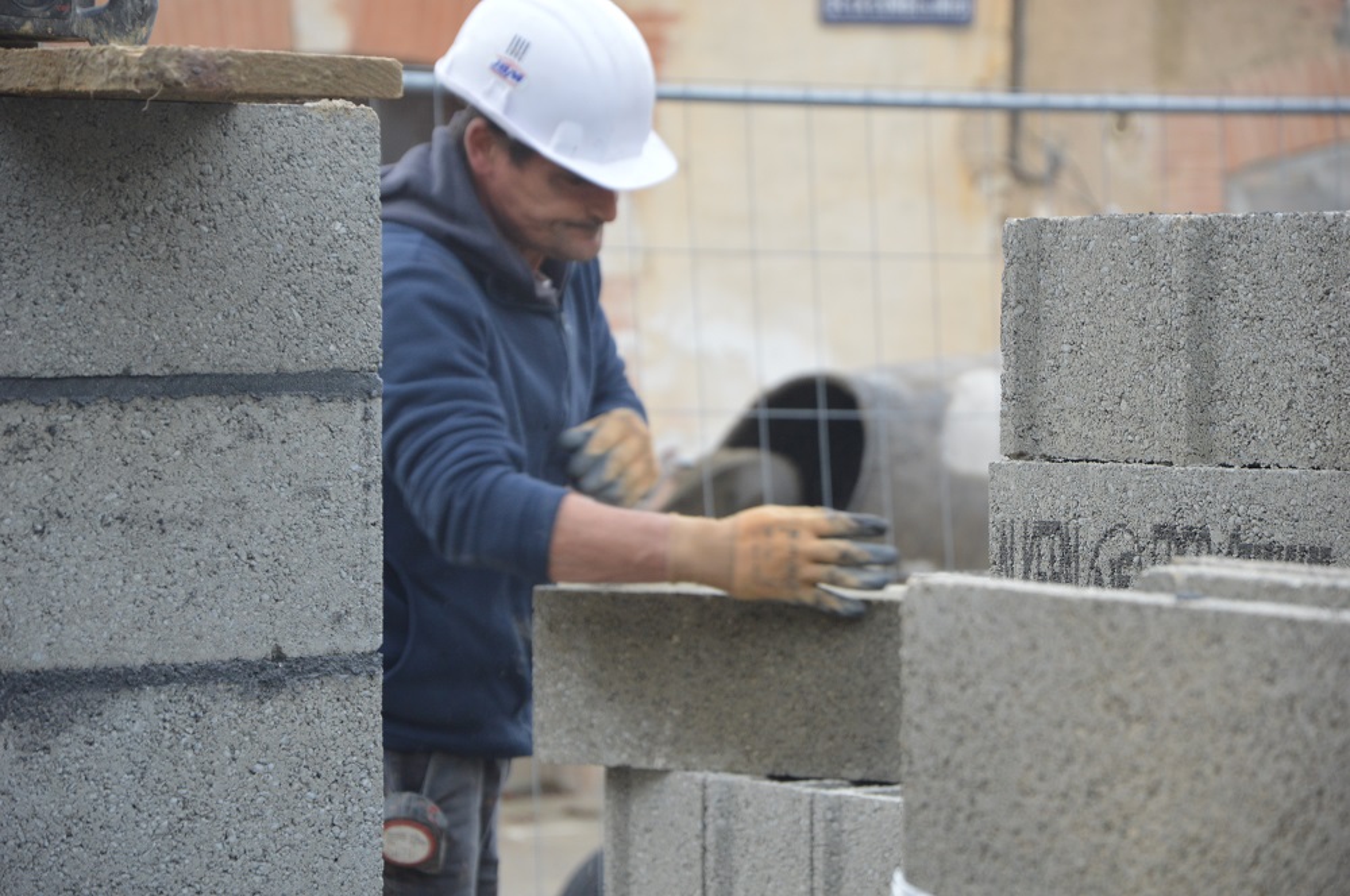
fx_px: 5899
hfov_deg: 13.1
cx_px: 675
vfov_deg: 8.7
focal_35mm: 158
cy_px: 448
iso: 360
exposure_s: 1/125
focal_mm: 105
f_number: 5.6
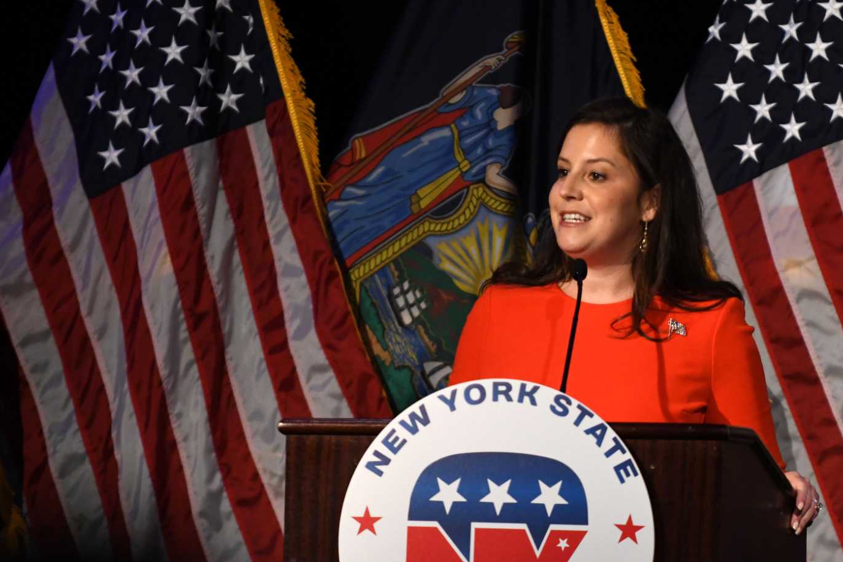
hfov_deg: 4.6
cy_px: 309
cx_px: 609
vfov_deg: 3.1
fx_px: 10466
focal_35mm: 447
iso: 2500
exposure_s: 1/500
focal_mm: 200
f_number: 2.8
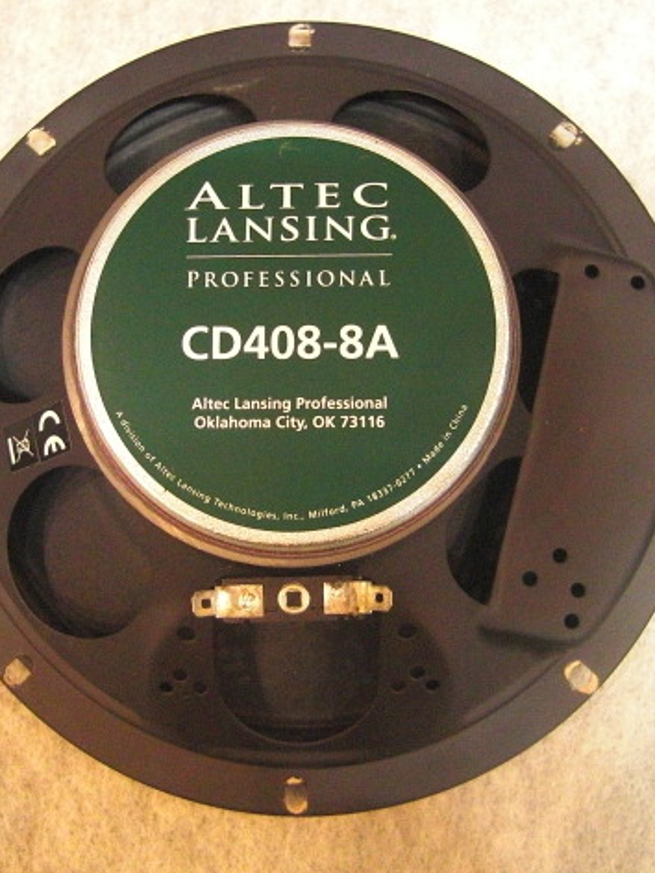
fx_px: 959
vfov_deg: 49.0
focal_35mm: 38
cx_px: 292
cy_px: 442
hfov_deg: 37.7
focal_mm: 4.9
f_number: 2.6
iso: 800
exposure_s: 1/25
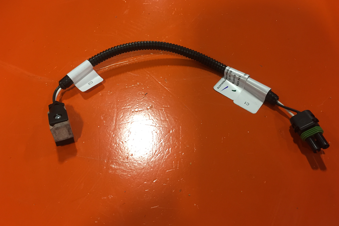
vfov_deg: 42.3
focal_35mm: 31
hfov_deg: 60.3
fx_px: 292
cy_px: 113
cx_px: 167
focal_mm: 4.15
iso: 80
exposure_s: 1/30
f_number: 2.2
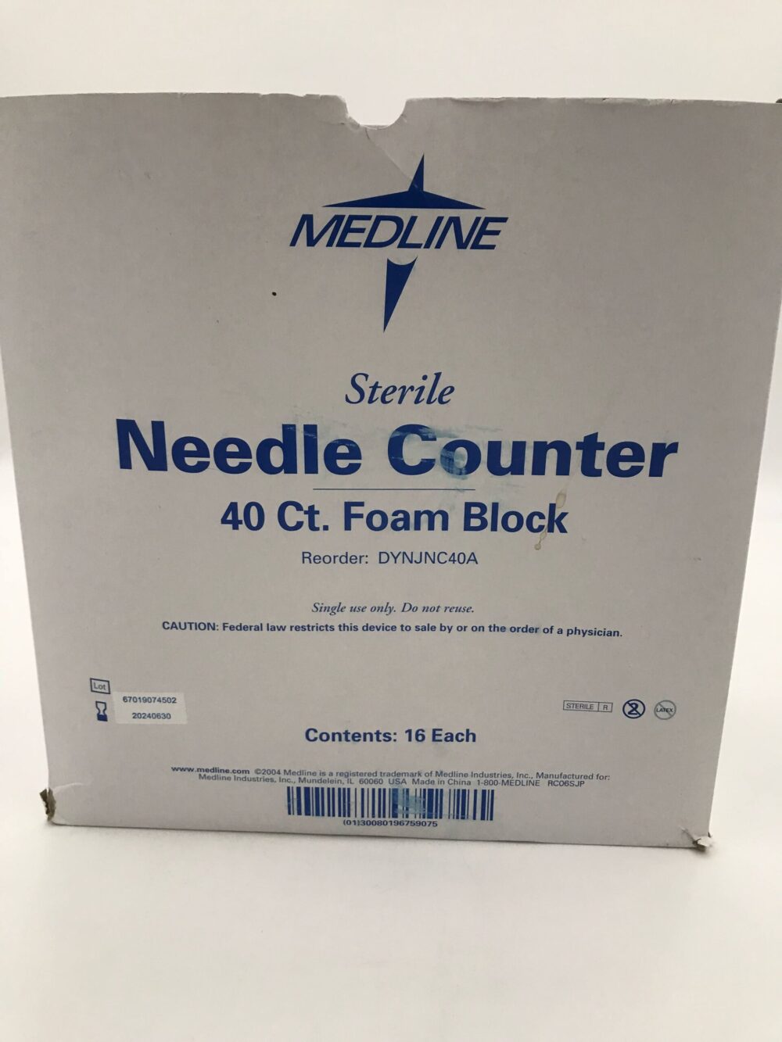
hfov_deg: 49.8
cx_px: 391
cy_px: 521
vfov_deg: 63.4
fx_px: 843
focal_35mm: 28
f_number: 1.8
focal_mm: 3.99
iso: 25
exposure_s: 1/40
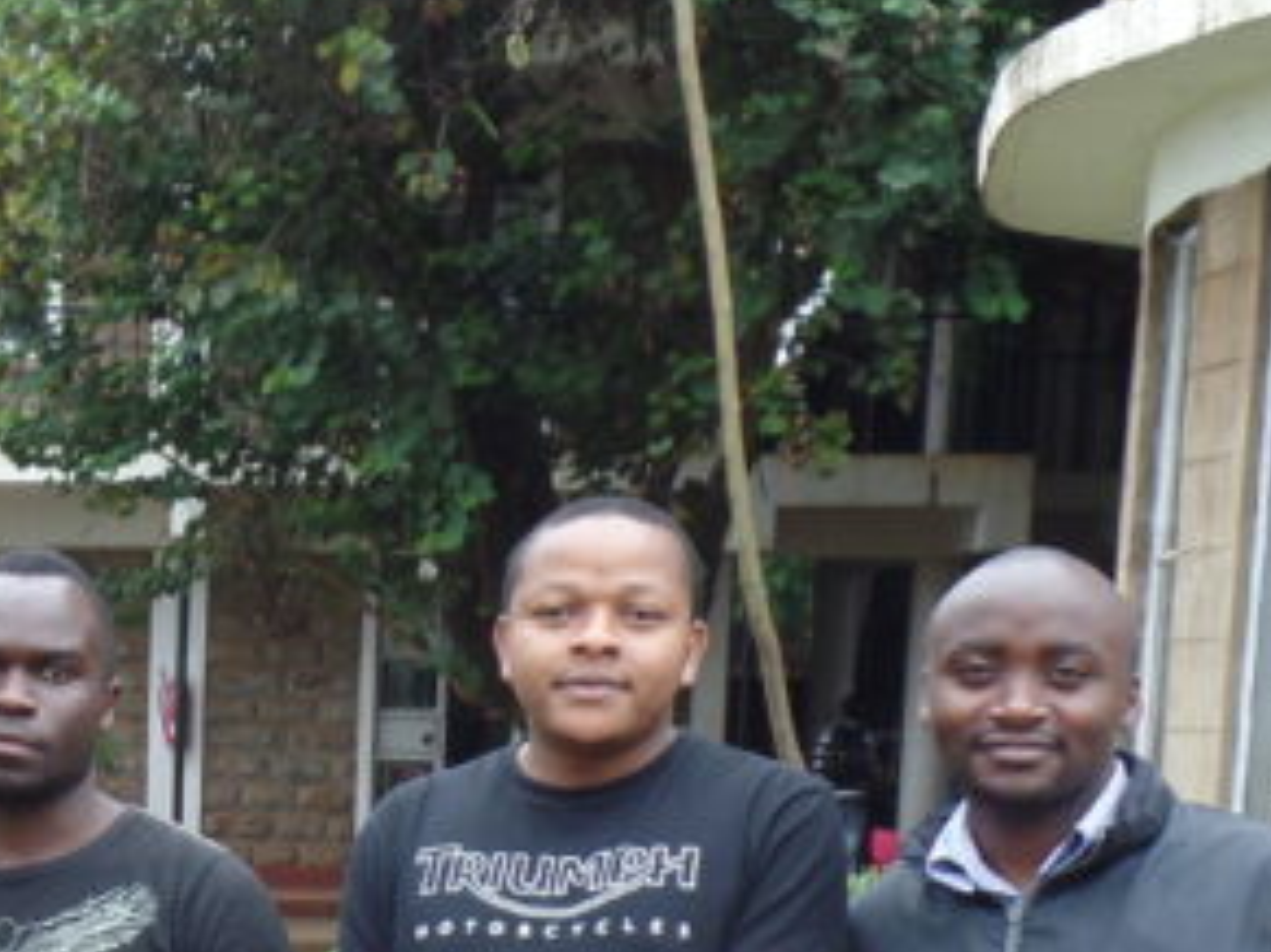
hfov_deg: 22.6
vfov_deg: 17.4
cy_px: 1127
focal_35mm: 81
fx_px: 2973
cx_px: -166
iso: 80
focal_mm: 4.1
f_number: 3.5
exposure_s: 1/60
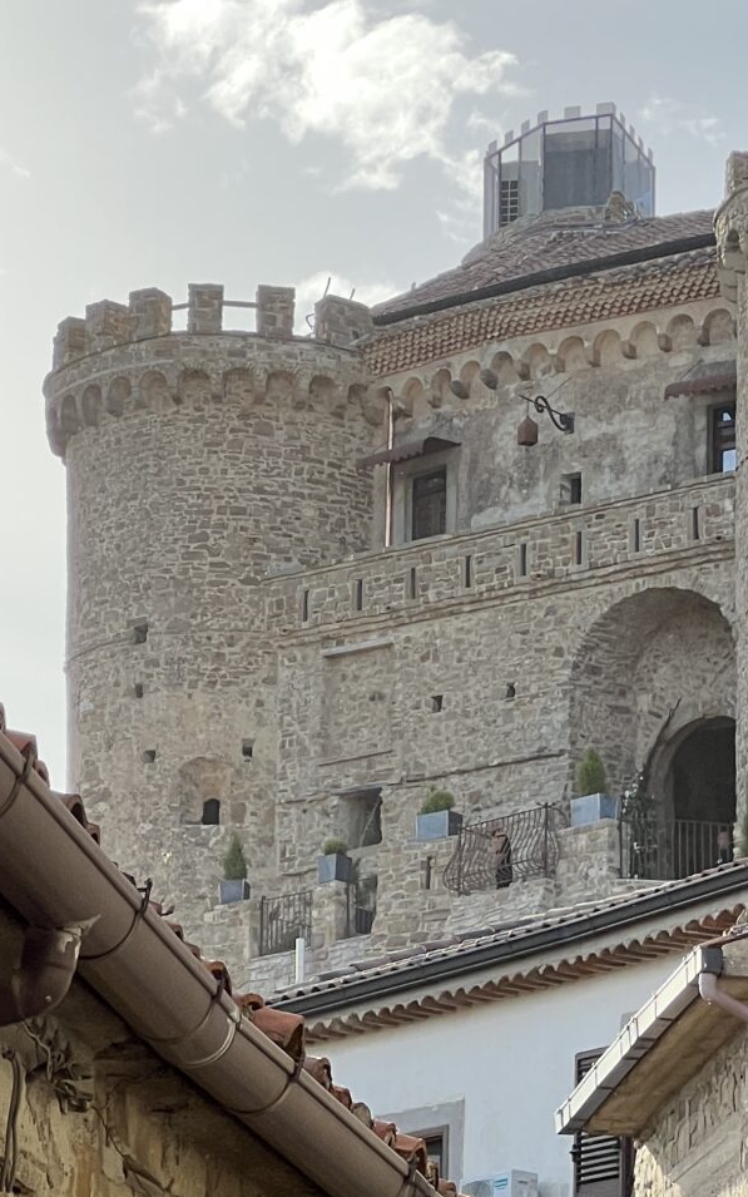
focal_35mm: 175
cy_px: 1003
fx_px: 5707
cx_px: 927
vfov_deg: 11.9
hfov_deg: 7.4
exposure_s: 1/582
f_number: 2.8
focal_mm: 9
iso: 32
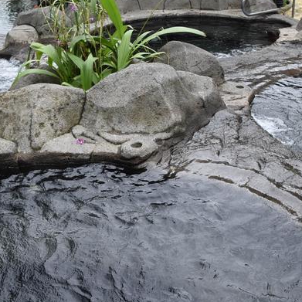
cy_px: 98
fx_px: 464
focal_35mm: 47
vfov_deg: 35.7
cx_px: 133
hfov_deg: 36.0
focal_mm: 18
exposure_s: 1/250
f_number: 8
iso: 400
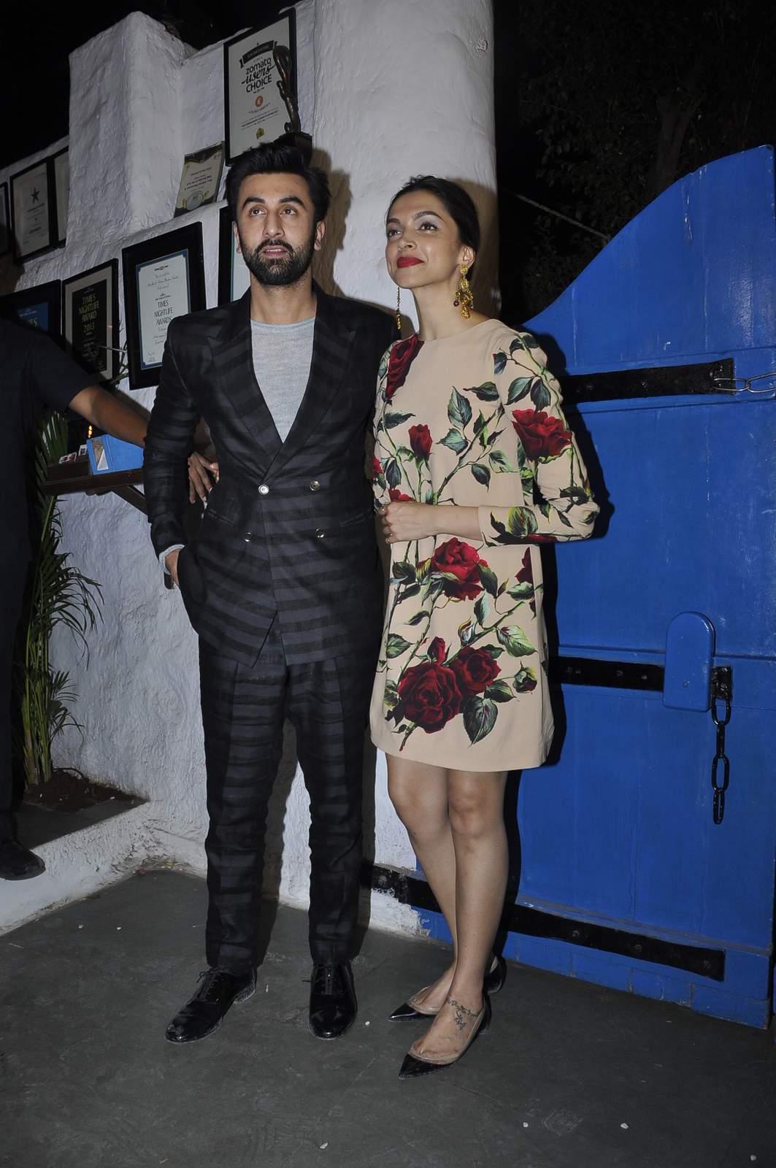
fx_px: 875
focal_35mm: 27
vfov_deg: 67.4
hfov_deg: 47.8
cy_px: 584
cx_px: 388
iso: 400
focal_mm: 18
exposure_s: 1/100
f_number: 5.6
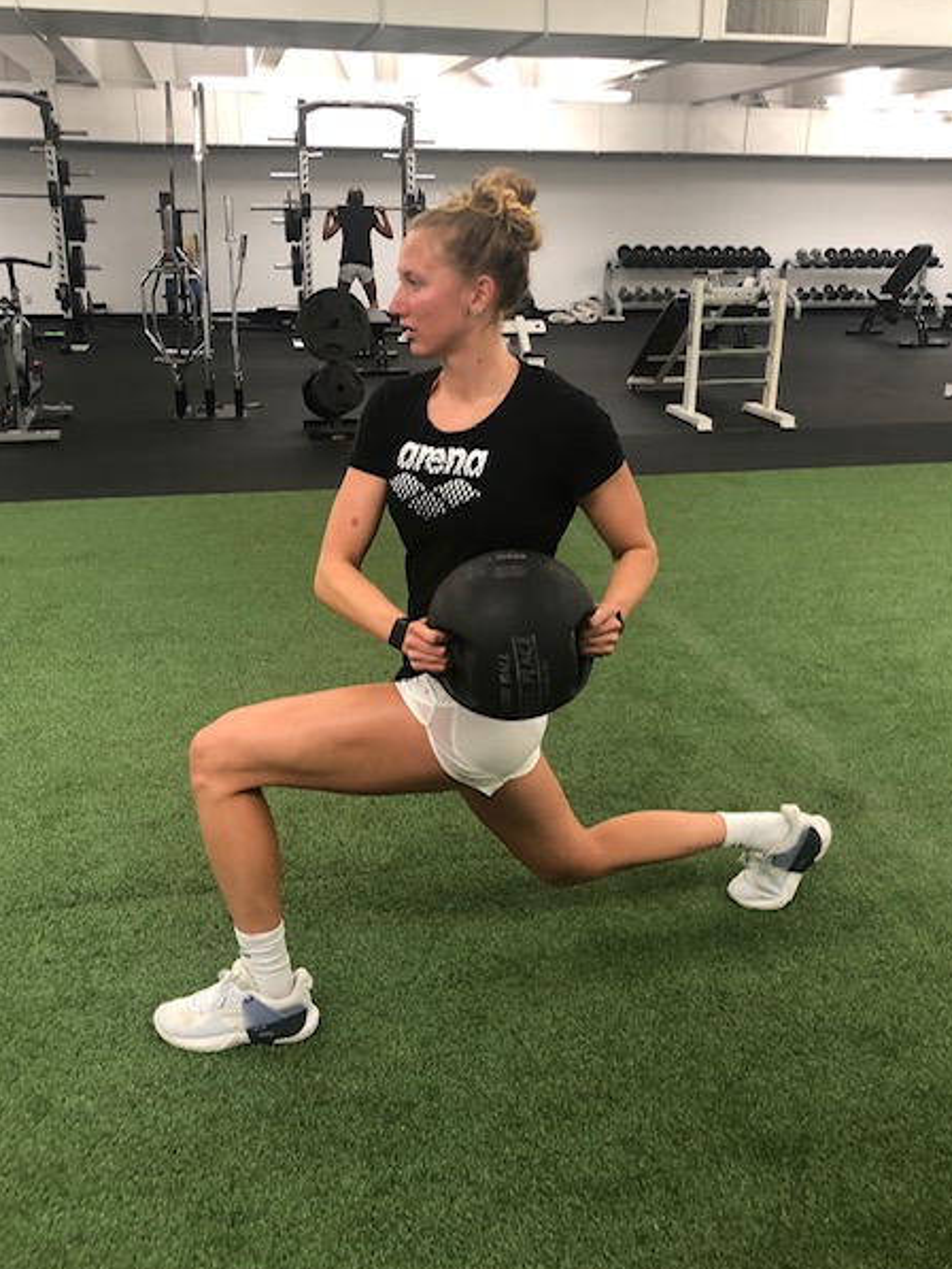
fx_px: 1100
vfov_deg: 59.9
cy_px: 604
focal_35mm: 30
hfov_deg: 46.8
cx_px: 472
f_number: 1.8
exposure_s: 1/15
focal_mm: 3.99
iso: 64
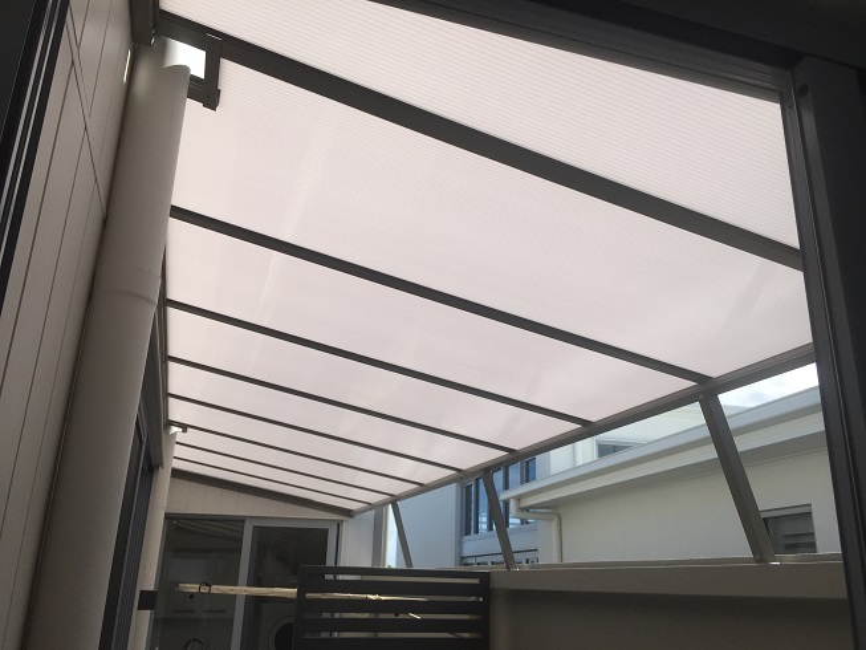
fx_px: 726
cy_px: 325
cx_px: 433
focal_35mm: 29
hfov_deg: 61.7
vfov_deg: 48.2
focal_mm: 4.15
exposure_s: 1/1721
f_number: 2.2
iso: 32
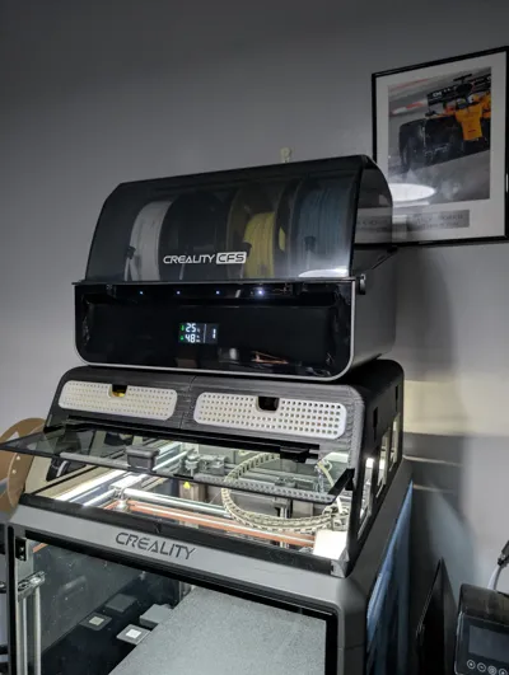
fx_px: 469
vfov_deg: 71.5
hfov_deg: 57.0
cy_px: 338
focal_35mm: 24
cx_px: 254
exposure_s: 1/21.2
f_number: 1.68
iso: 74
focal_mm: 6.9
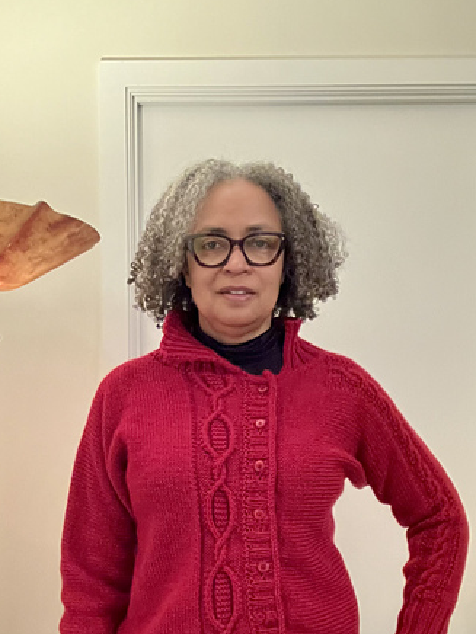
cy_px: 410
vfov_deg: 40.1
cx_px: 200
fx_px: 862
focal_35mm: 47
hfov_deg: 30.8
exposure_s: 1/24
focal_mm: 2.87
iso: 500
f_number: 2.2
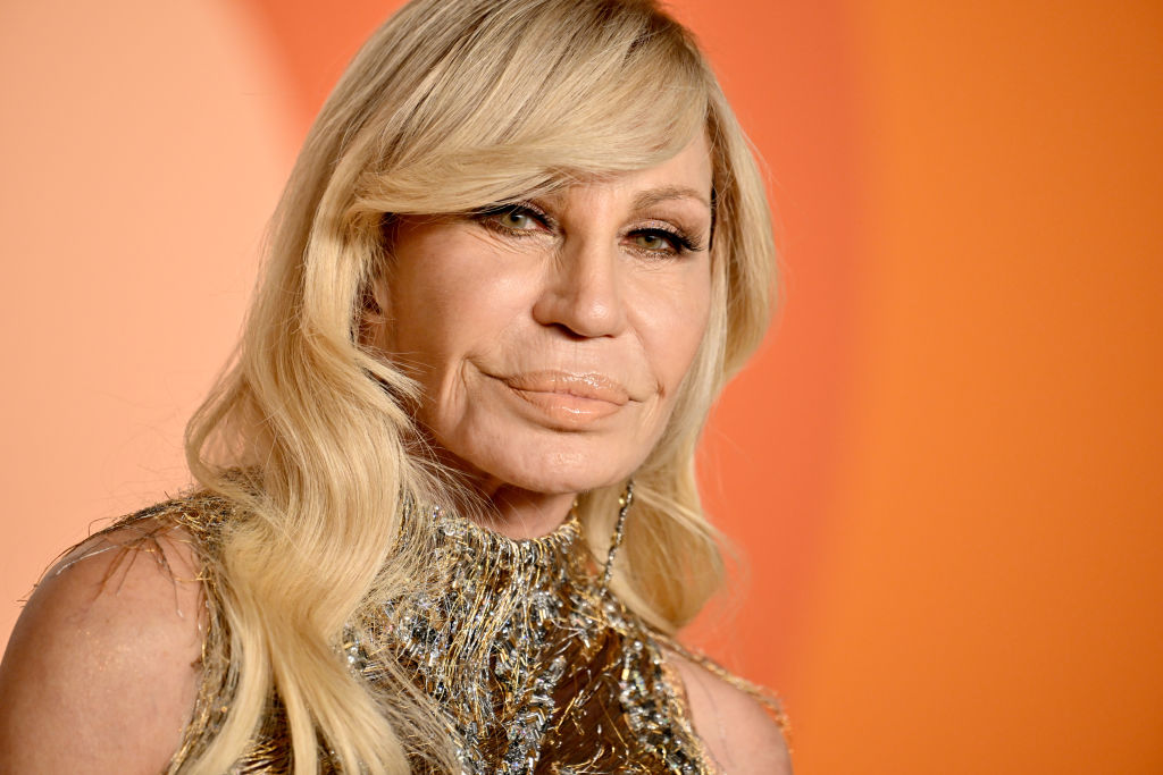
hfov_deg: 7.4
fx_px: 9046
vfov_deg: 4.9
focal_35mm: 280
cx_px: 582
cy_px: 388
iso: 2500
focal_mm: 280
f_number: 4
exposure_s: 1/1000
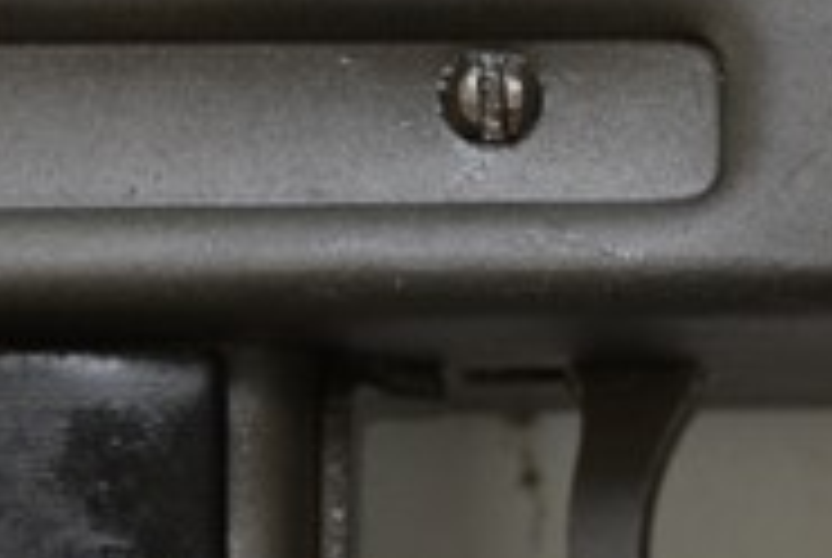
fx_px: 8055
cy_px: 218
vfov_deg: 4.0
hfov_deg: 5.9
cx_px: 450
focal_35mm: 348
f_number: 5.6
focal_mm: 42
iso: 320
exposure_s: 1/80
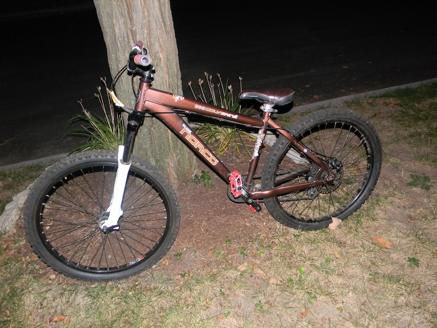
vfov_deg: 49.7
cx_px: 218
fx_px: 353
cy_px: 164
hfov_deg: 63.4
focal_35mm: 28
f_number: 3.5
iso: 339
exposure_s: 1/26
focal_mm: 5
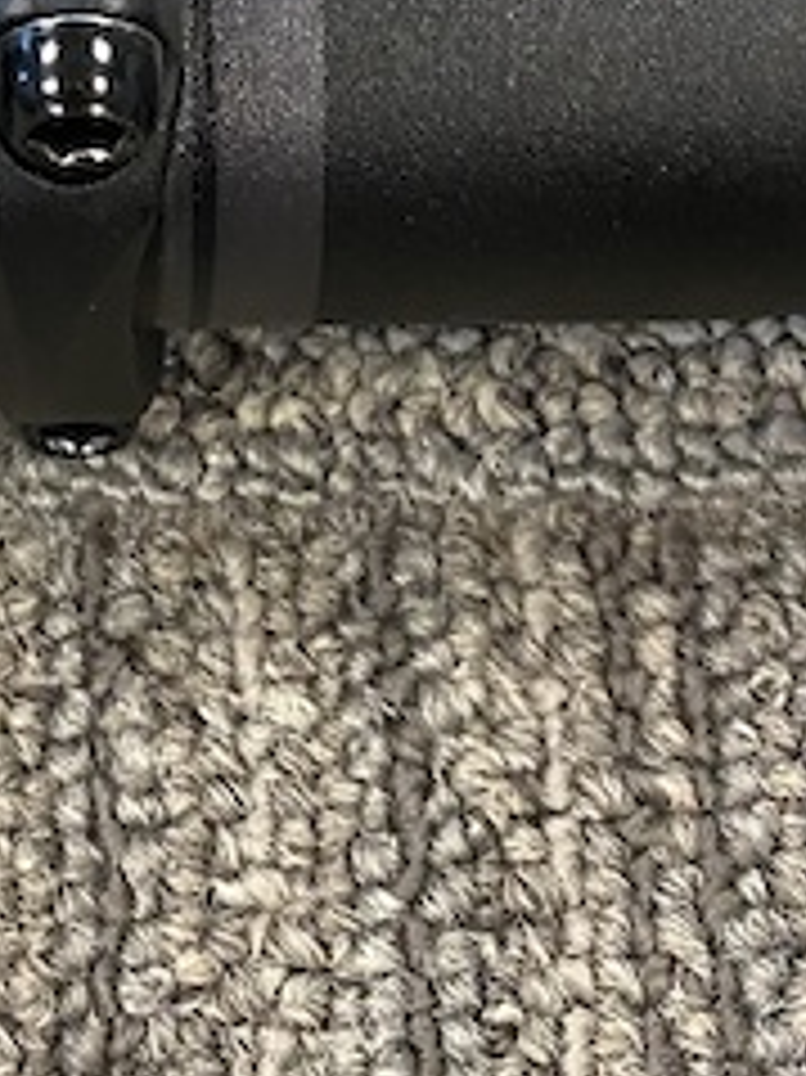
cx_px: -216
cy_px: -212
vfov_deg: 21.0
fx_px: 2703
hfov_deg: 16.1
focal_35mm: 87
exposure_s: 1/60
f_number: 1.8
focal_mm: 4.25
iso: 320
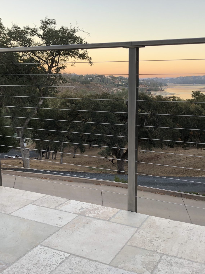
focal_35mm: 38
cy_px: 138
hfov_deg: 37.7
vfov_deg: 49.0
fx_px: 300
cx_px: 115
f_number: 1.8
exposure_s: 1/120
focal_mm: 3.99
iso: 50
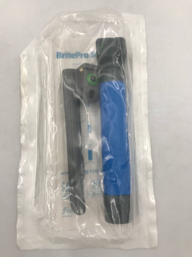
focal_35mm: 28
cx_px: 96
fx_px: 207
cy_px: 128
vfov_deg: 63.4
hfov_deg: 49.8
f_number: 1.8
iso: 25
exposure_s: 1/40
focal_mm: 3.99
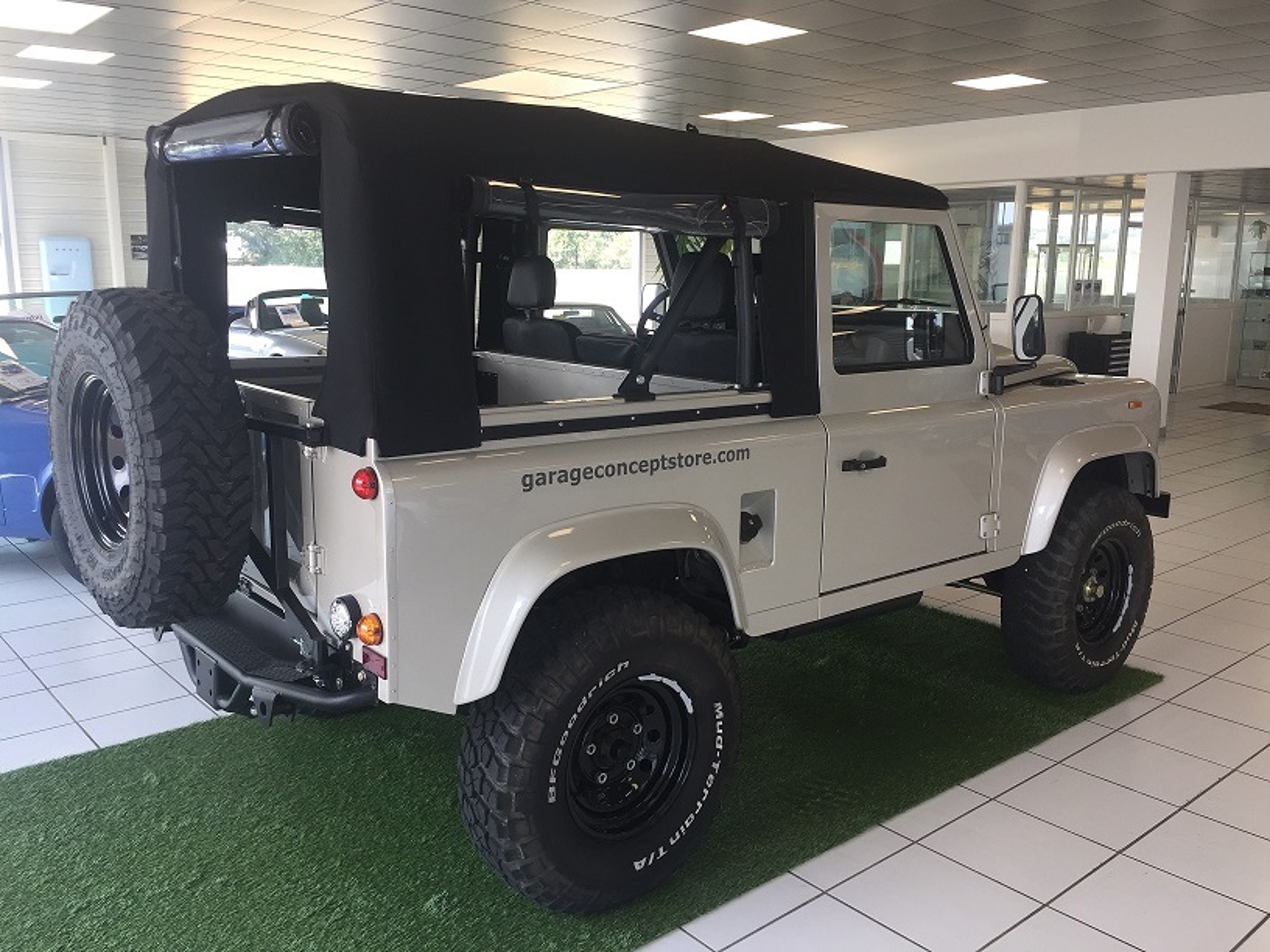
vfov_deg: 48.2
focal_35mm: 29
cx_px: 635
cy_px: 476
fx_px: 1064
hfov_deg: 61.7
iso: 32
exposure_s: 1/100
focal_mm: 4.15
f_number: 2.2
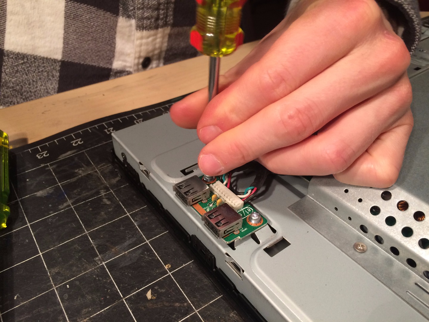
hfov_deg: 61.7
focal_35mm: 29
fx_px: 359
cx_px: 214
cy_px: 161
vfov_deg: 48.2
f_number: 2.2
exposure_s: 1/30
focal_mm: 4.15
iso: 100
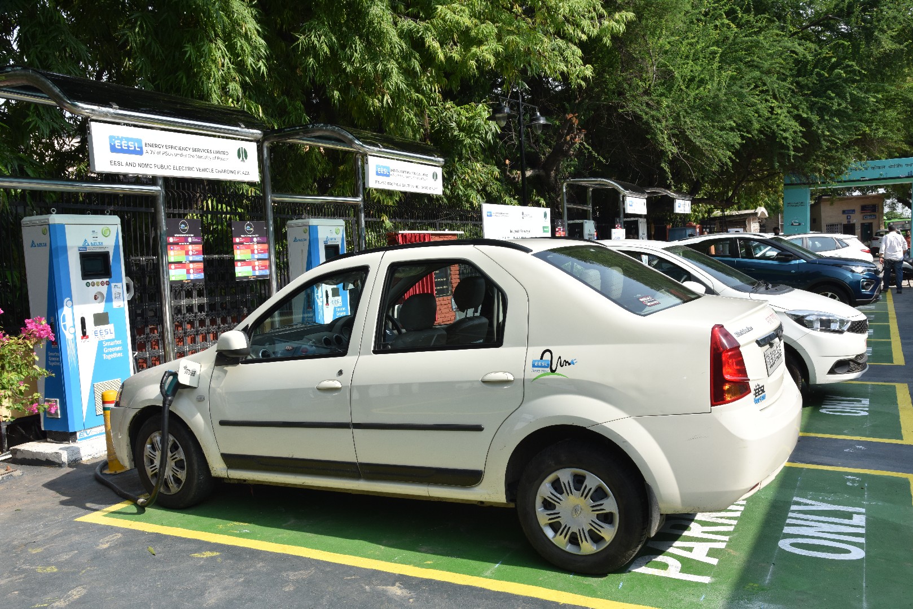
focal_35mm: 31
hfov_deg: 60.3
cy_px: 304
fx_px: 786
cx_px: 456
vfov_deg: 42.4
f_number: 14
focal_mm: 31
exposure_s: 1/125
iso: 250
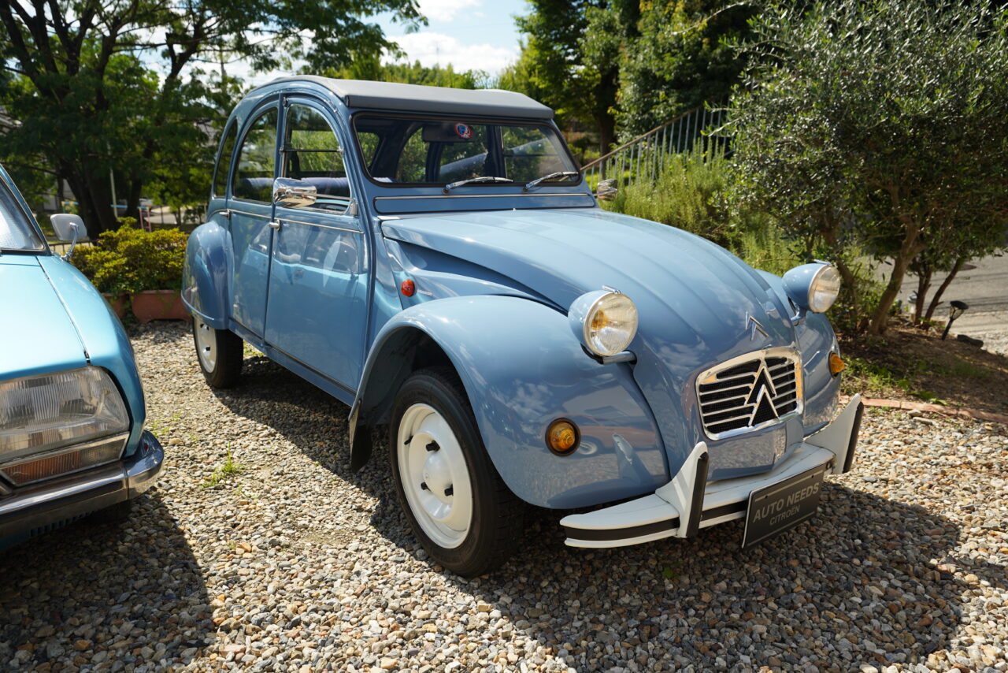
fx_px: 728
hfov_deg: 69.4
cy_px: 336
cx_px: 504
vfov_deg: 49.6
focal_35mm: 26
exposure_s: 1/200
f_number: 4.5
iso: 100
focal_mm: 26
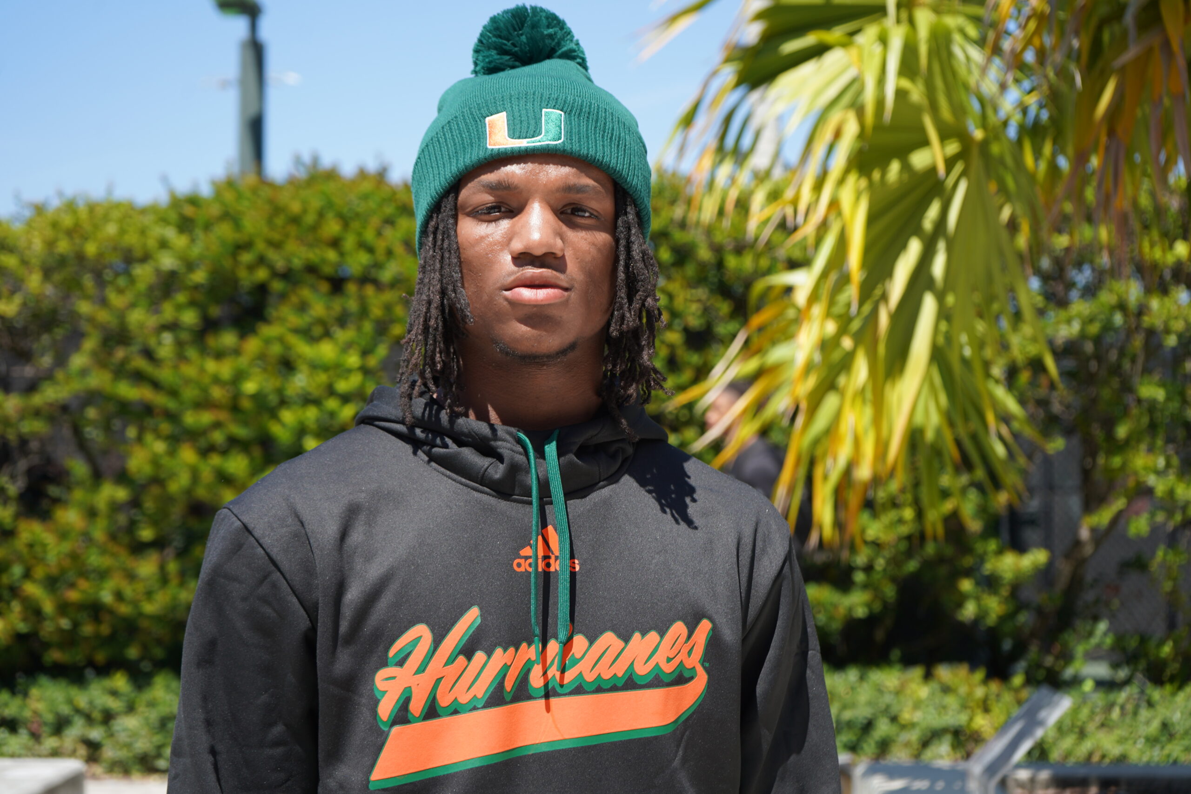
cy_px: 397
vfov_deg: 22.6
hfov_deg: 33.4
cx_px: 596
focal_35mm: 60
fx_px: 1985
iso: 100
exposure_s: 1/320
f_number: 5.6
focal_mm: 60
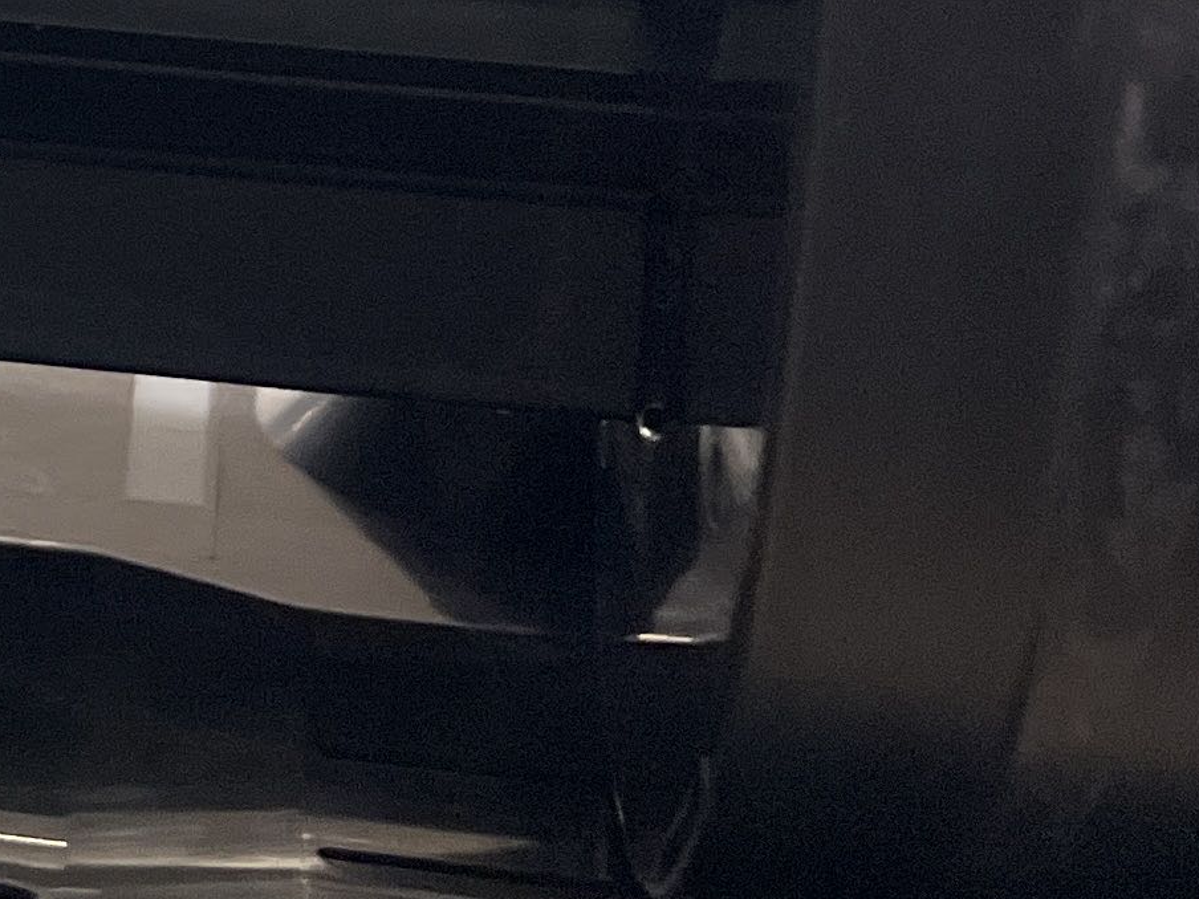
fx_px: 4018
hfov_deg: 14.4
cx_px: -1138
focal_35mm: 116
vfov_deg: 12.5
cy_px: -141
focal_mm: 5.7
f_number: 1.5
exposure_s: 1/72
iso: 125
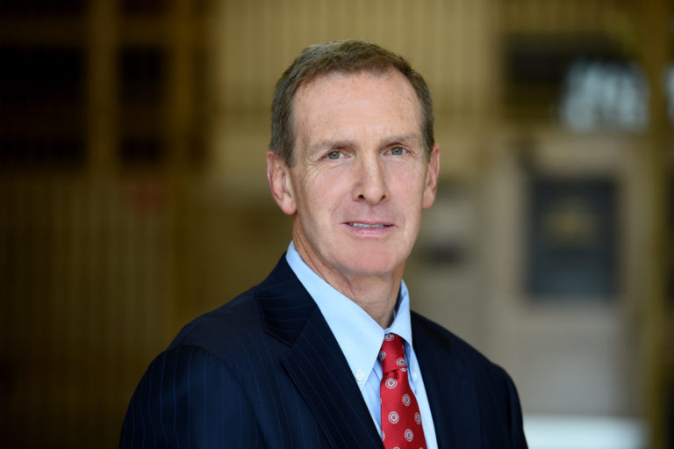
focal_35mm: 175
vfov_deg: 7.8
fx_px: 3274
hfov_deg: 11.8
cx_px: 337
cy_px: 224
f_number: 5
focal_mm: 175
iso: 1000
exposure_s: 1/160
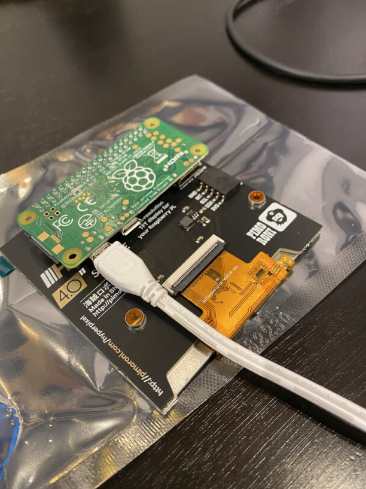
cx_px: 178
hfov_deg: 51.3
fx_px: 381
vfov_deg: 65.3
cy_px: 239
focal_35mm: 27
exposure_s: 1/40
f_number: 1.8
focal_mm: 4.25
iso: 400
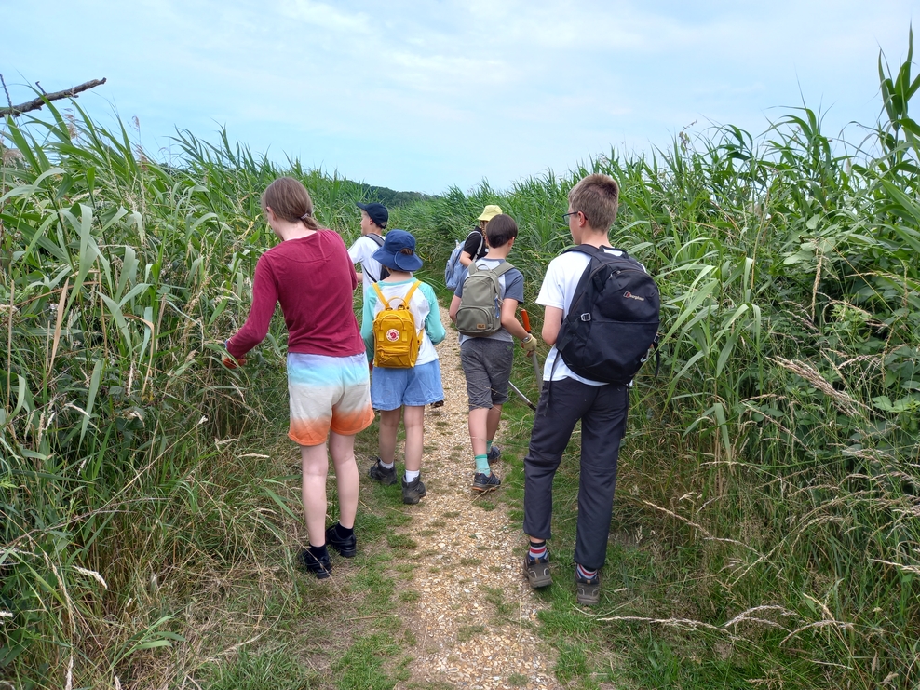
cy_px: 345
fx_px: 664
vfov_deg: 54.9
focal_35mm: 25
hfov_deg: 69.4
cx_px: 460
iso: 25
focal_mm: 4.6
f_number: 2
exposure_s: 1/240
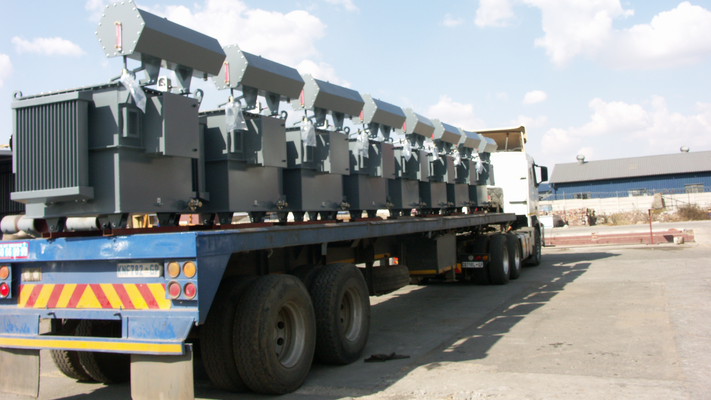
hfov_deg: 58.0
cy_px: 152
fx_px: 641
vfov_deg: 34.5
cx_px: 354
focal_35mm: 34
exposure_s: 1/250
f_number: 5.6
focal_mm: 8.12
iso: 64
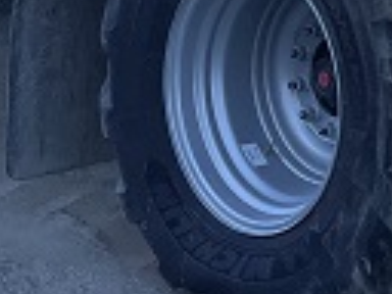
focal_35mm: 162
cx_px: 438
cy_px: -404
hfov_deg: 12.0
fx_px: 1835
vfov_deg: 8.4
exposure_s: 1/1453
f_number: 1.6
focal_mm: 4.2
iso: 32
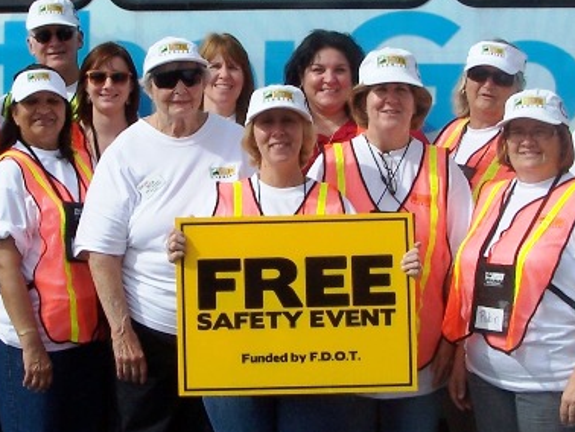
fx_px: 1346
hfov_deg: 24.1
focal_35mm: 81
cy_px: 185
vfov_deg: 18.2
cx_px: 253
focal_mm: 6.3
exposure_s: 1/500
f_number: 5.6
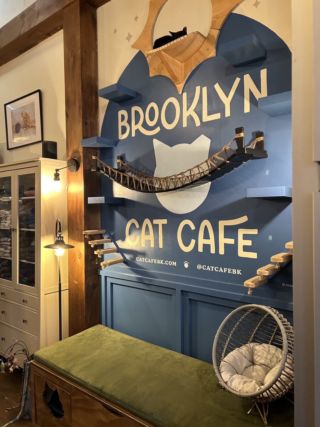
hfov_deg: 53.1
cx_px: 160
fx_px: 320
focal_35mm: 26
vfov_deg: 67.3
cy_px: 214
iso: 400
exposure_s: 1/60
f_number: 1.5
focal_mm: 5.7
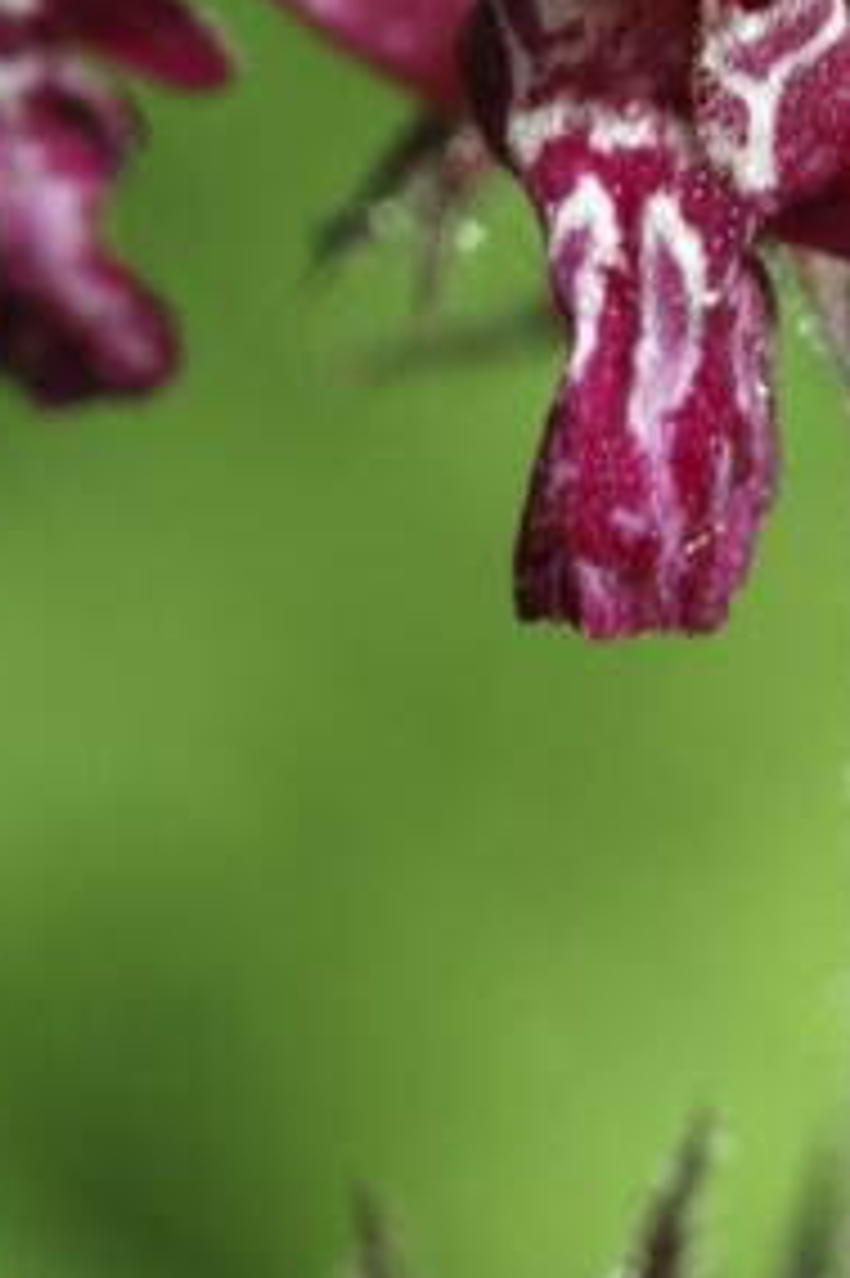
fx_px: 11524
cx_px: 461
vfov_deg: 6.3
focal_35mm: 325
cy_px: 27
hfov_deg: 4.2
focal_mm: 60
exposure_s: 1/125
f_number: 10
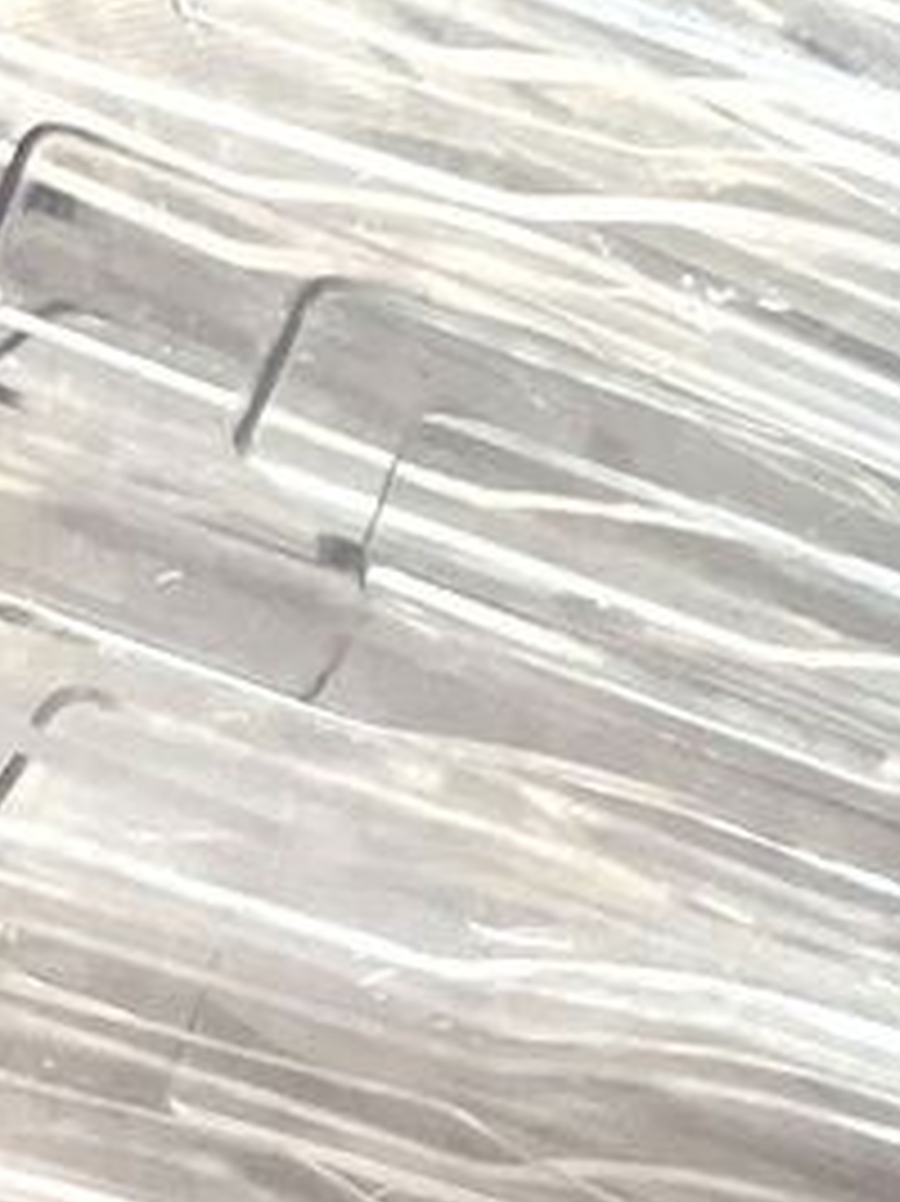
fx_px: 4614
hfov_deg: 10.4
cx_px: 1647
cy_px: -182
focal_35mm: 133
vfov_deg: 14.4
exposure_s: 1/100
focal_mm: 5.1
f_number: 1.6
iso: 100
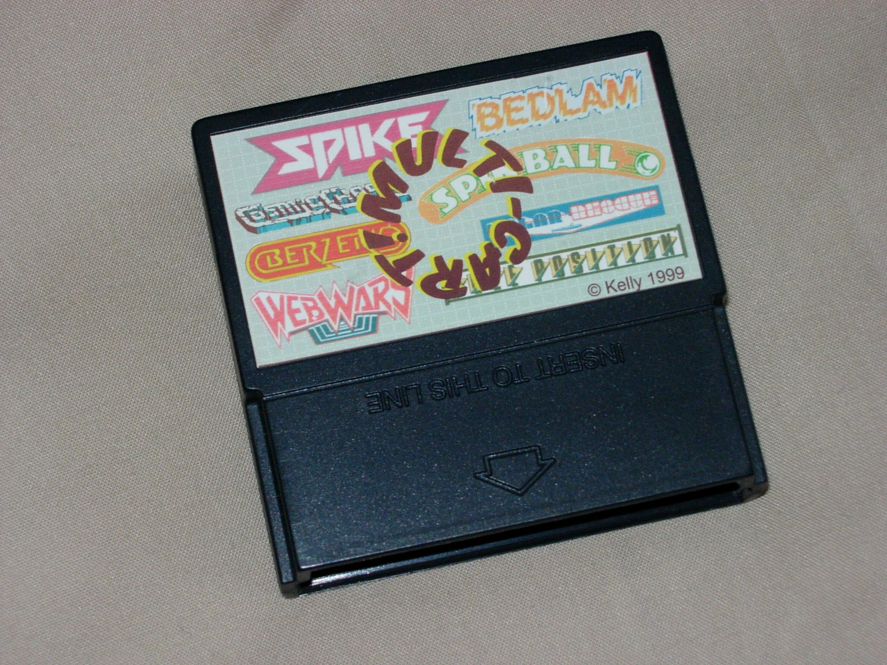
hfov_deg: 17.4
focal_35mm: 113
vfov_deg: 13.1
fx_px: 2896
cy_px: 332
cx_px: 444
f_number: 8.2
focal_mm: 23.4
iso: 200
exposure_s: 1/64
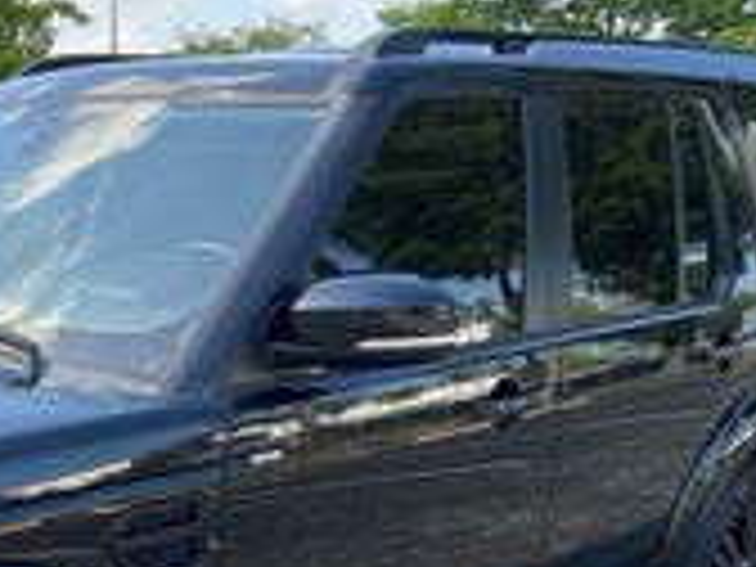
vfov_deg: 22.8
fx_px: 1354
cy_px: 549
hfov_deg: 29.7
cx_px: 58
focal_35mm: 62
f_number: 1.5
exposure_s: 1/683
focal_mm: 5.7
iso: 50
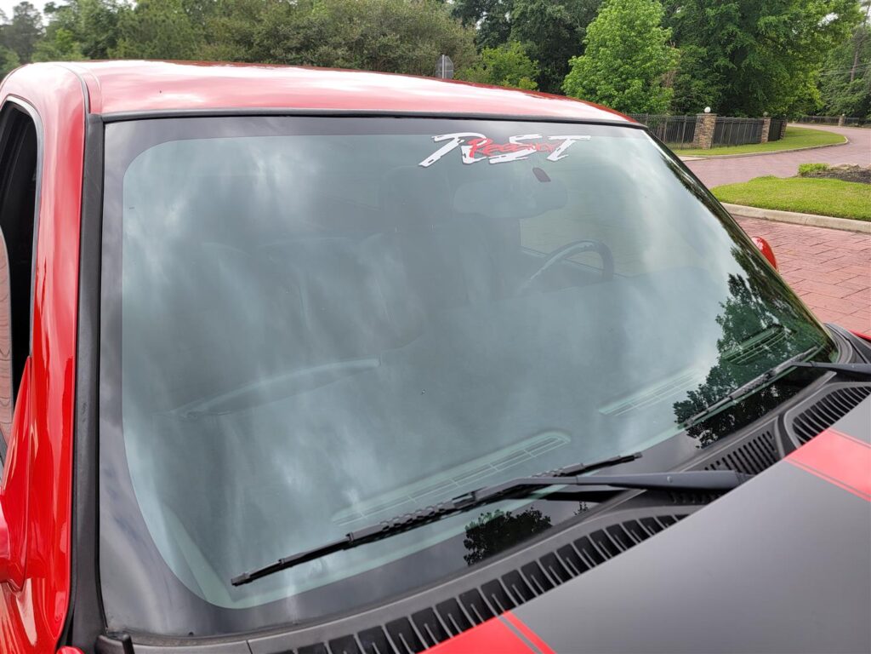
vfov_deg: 56.8
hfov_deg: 71.6
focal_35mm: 24
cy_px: 327
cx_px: 436
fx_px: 604
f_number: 1.8
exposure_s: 1/316
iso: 16
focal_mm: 6.7
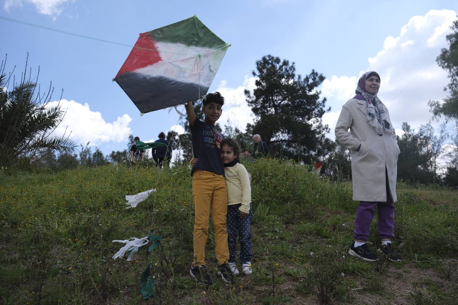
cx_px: 229
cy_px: 152
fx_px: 445
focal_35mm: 35
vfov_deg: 37.9
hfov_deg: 54.4
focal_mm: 23
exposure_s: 1/2500
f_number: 2.8
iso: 200
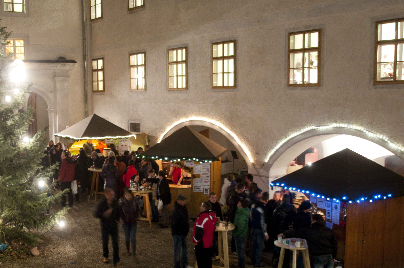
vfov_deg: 31.8
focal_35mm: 42
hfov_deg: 45.9
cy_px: 152
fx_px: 471
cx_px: 143
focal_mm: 20
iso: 640
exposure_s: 1/5
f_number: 4.5
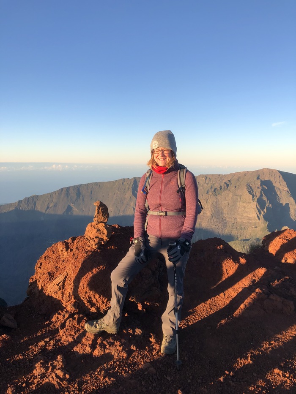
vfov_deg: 63.4
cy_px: 197
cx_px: 148
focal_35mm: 28
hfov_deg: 49.8
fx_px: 319
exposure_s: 1/564
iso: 20
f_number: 1.8
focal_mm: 3.99
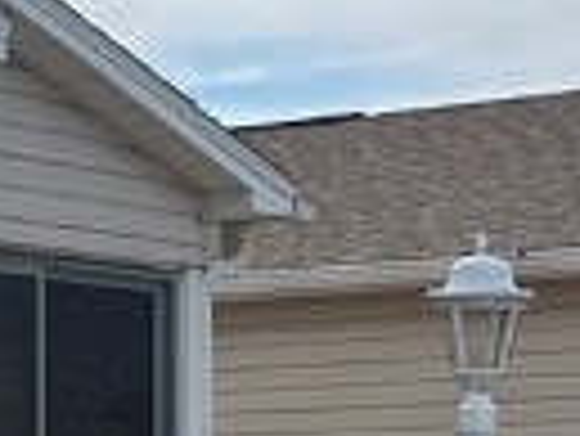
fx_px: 3186
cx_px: 166
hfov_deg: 10.4
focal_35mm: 190
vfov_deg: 7.8
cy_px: 427
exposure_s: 1/7042
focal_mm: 6.86
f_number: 1.78
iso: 80
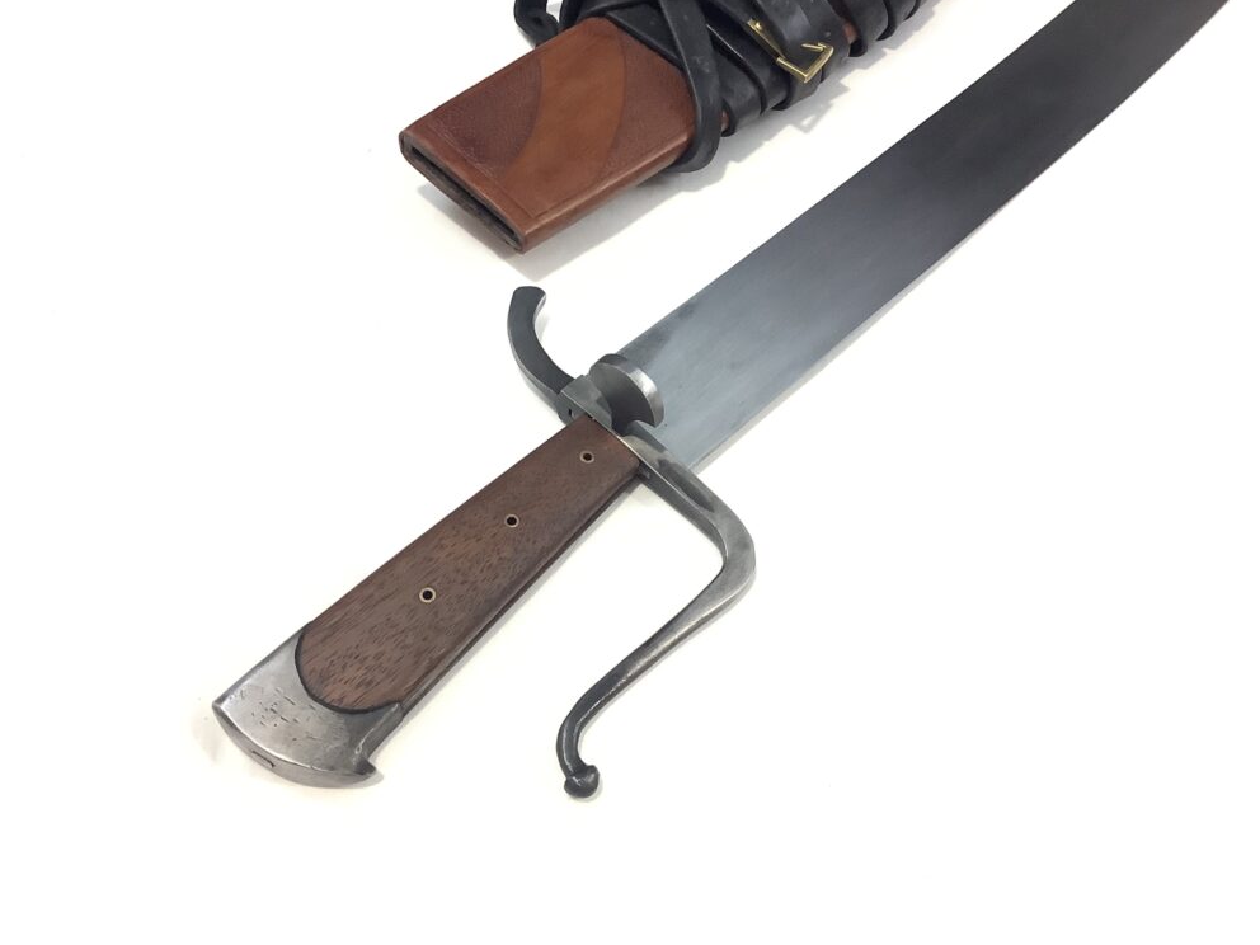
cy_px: 483
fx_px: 1165
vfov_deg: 44.2
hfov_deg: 56.8
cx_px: 627
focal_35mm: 32
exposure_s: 1/60
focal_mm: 3.3
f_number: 2.4
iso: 320
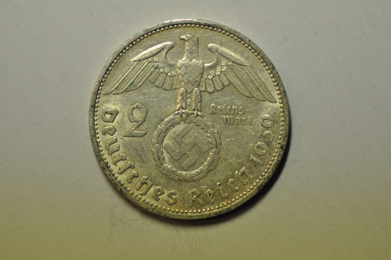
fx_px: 976
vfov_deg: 15.2
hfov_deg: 22.6
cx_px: 196
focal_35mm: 90
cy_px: 130
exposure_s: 1/250
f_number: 4
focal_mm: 60
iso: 450
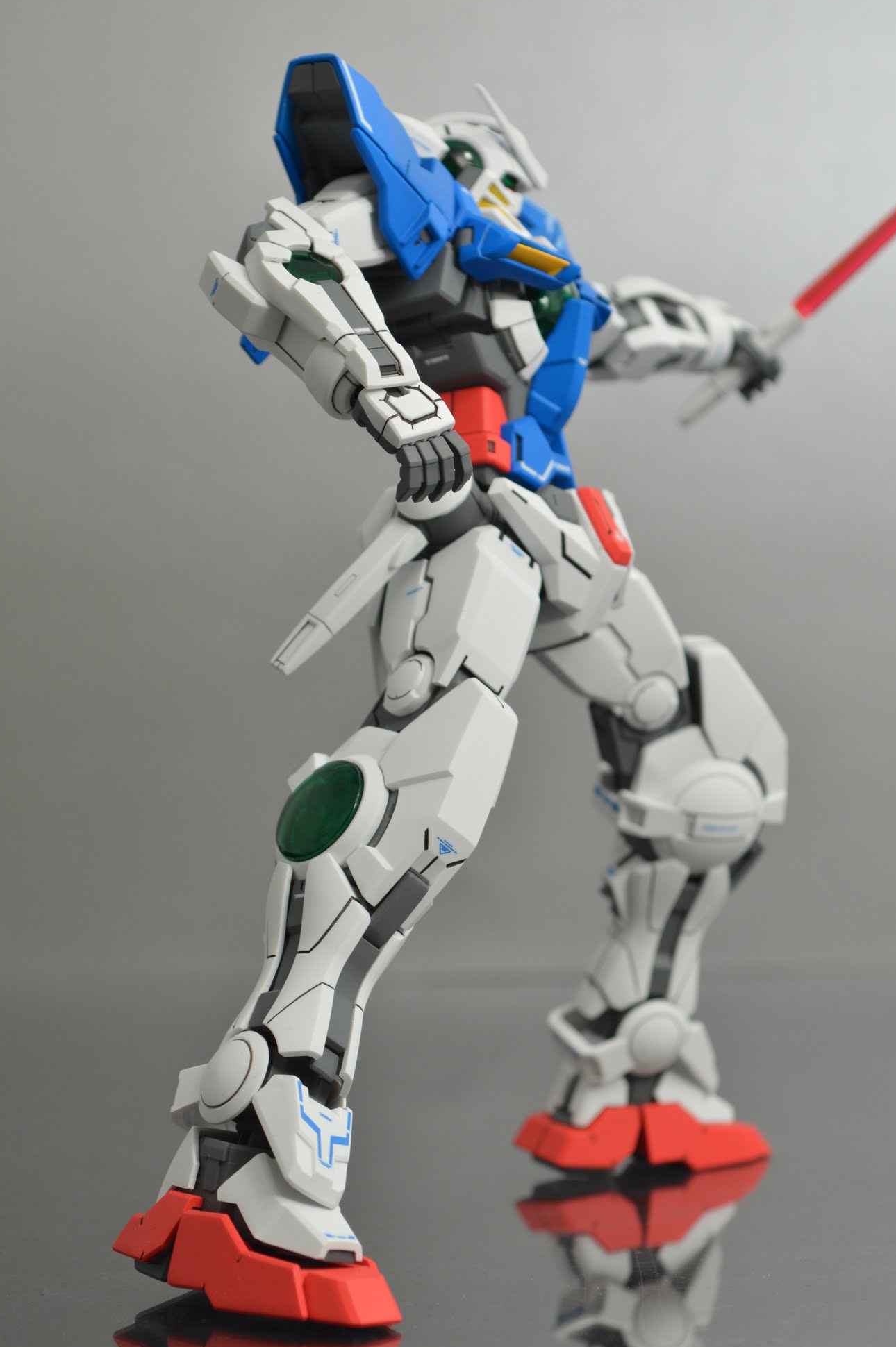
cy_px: 680
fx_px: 2842
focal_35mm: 76
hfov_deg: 17.9
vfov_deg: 26.7
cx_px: 456
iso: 200
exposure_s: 1/6
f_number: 7.1
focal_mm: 48
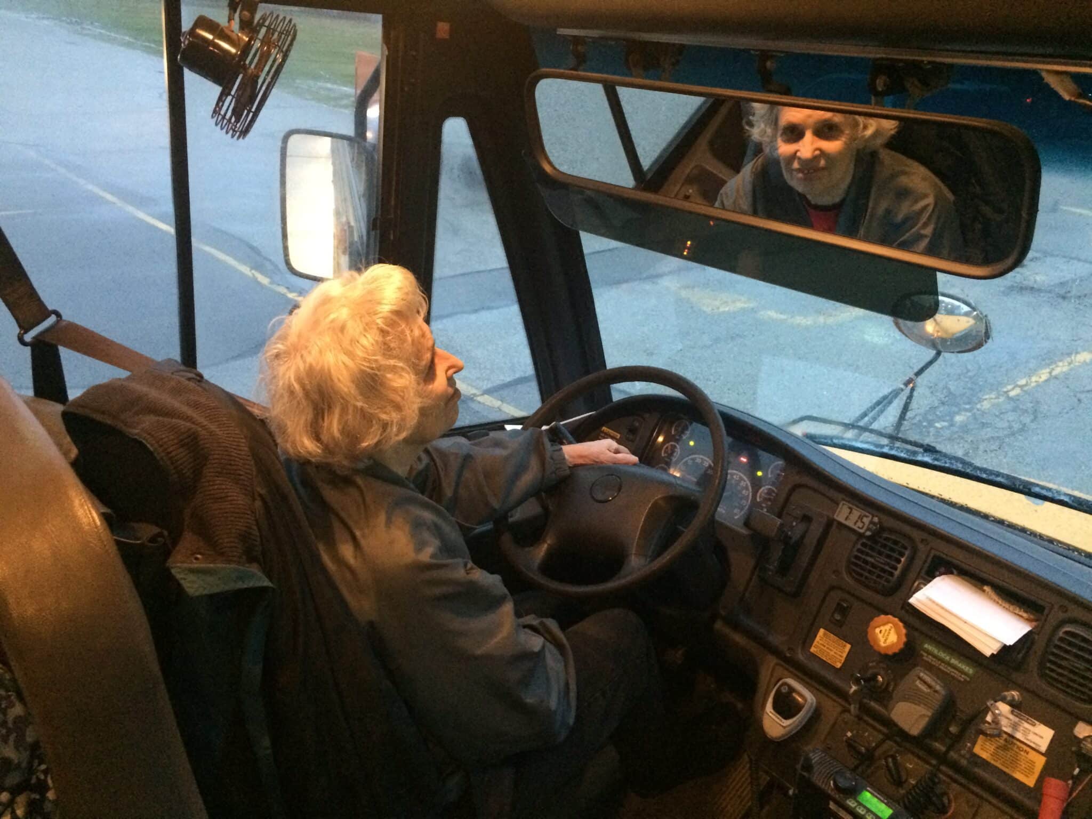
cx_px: 546
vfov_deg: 48.2
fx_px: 915
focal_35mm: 29
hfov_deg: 61.7
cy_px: 410
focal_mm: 4.15
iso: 400
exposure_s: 1/15
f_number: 2.2
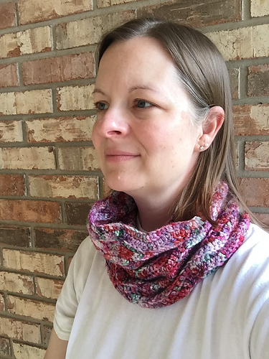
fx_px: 321
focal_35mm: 31
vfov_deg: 58.4
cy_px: 180
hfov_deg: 45.4
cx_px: 134
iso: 40
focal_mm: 2.65
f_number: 2.2
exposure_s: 1/60
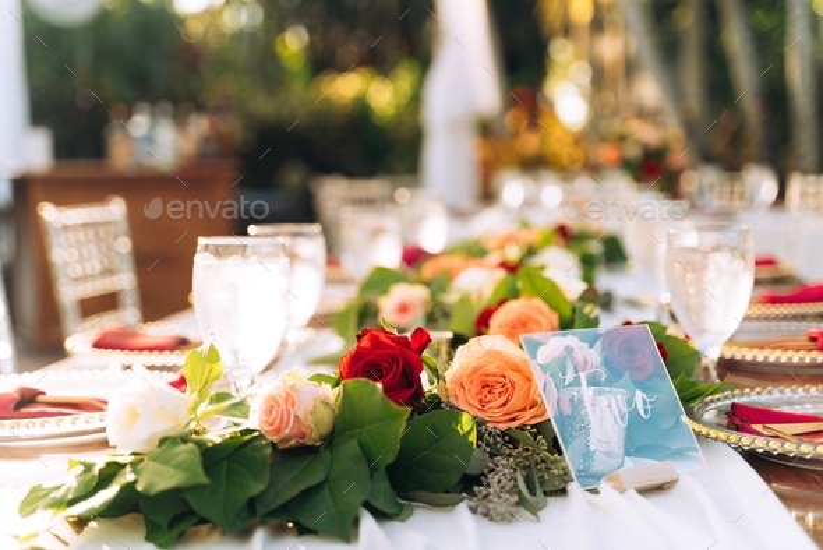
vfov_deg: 23.0
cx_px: 412
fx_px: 1349
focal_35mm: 59
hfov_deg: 33.9
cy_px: 275
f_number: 2.8
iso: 250
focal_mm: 59
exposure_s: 1/400
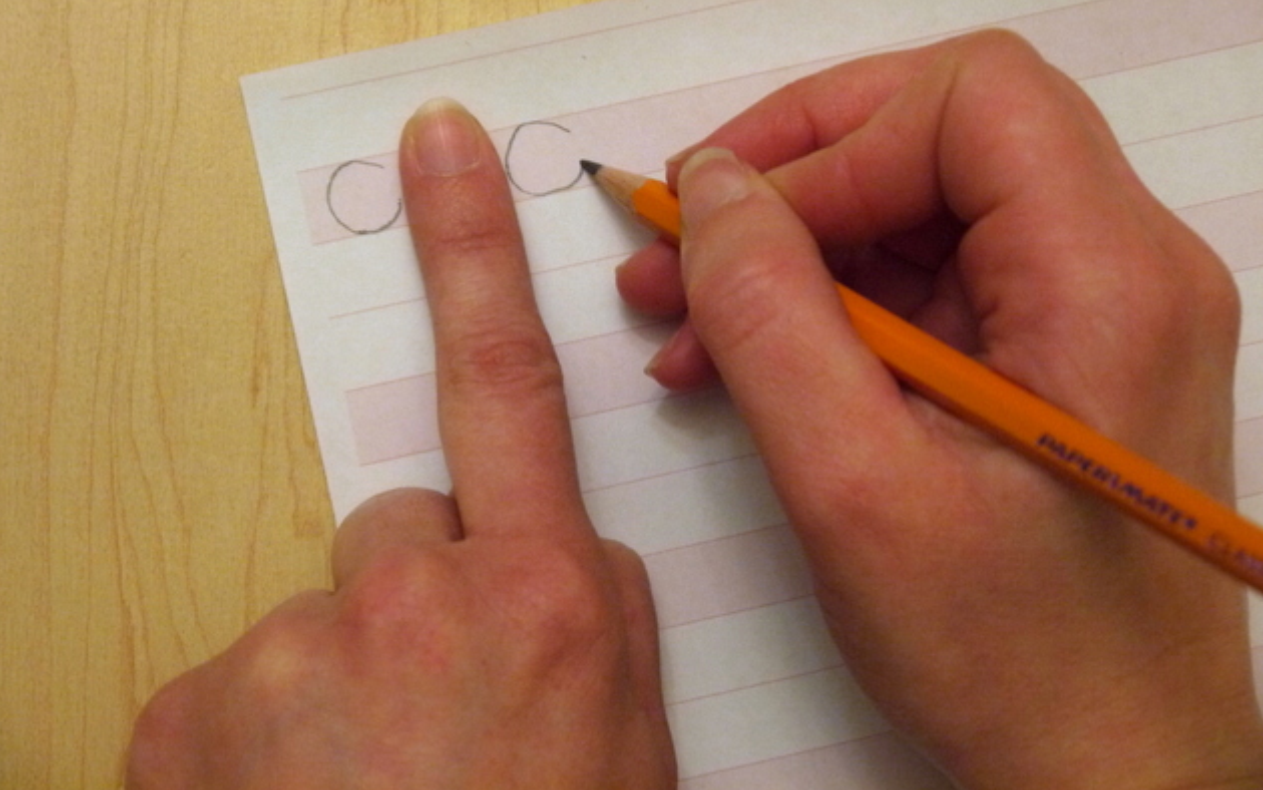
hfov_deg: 24.6
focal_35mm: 84
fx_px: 2892
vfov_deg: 15.5
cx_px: 623
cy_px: 321
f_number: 5.5
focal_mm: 39
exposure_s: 1/50
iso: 800
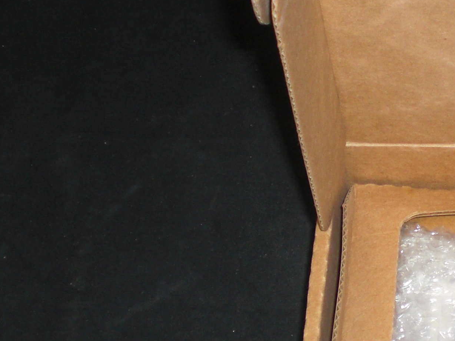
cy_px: 161
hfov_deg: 18.8
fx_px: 1328
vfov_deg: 14.6
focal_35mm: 101
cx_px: 483
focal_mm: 6.3
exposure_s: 1/60
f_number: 3.1
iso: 100
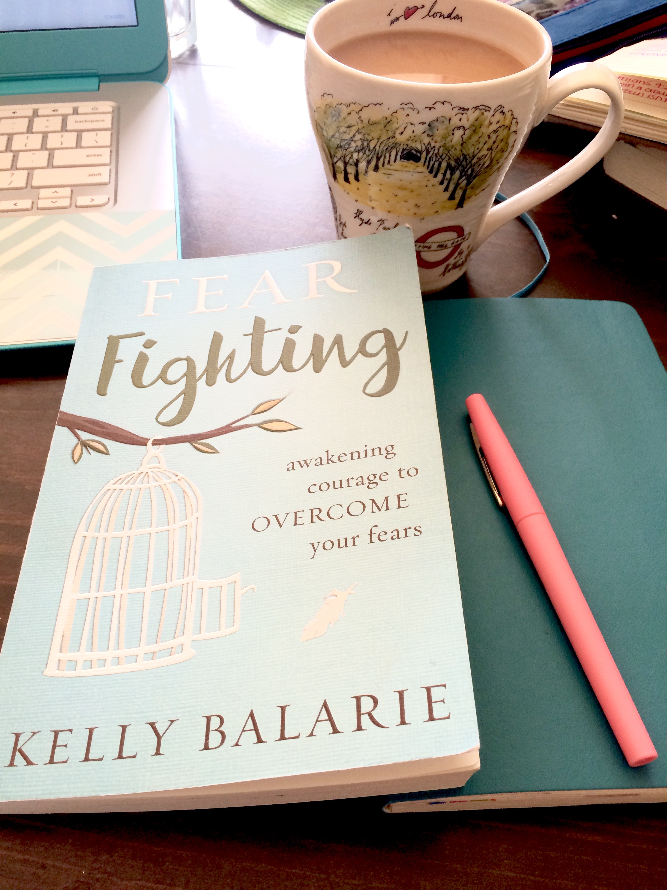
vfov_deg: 61.7
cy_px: 445
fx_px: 745
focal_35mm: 29
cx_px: 334
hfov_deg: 48.2
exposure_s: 1/30
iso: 32
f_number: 2.2
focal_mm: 4.15
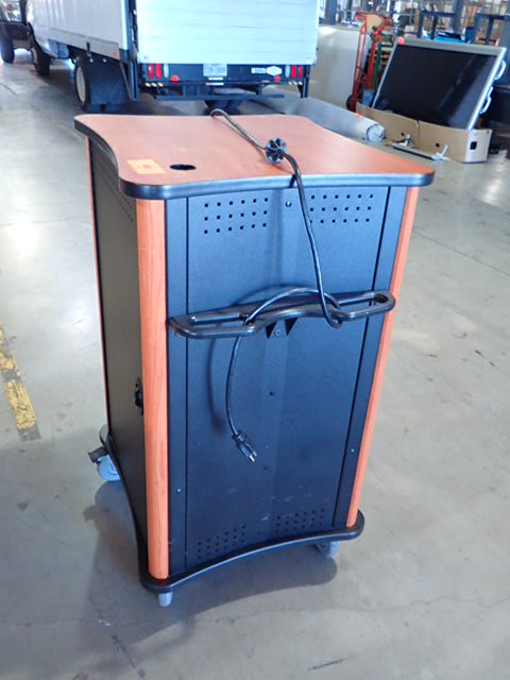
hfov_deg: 46.8
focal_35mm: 30
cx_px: 255
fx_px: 589
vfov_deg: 60.0
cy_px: 340
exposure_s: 1/30
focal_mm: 5.5
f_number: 2.3
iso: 400
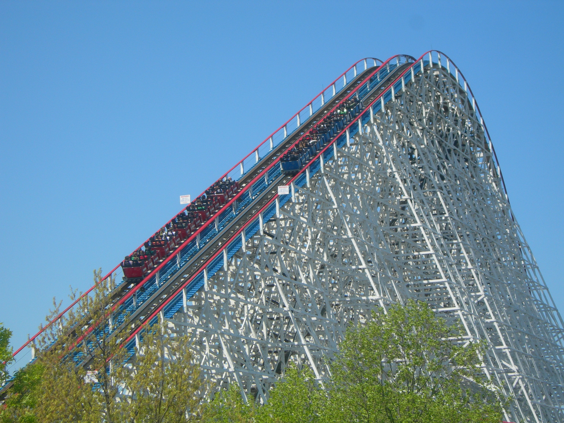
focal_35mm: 114
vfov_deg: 13.0
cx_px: 282
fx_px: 1857
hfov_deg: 17.3
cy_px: 212
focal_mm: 23.4
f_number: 8.2
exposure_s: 1/159
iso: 50
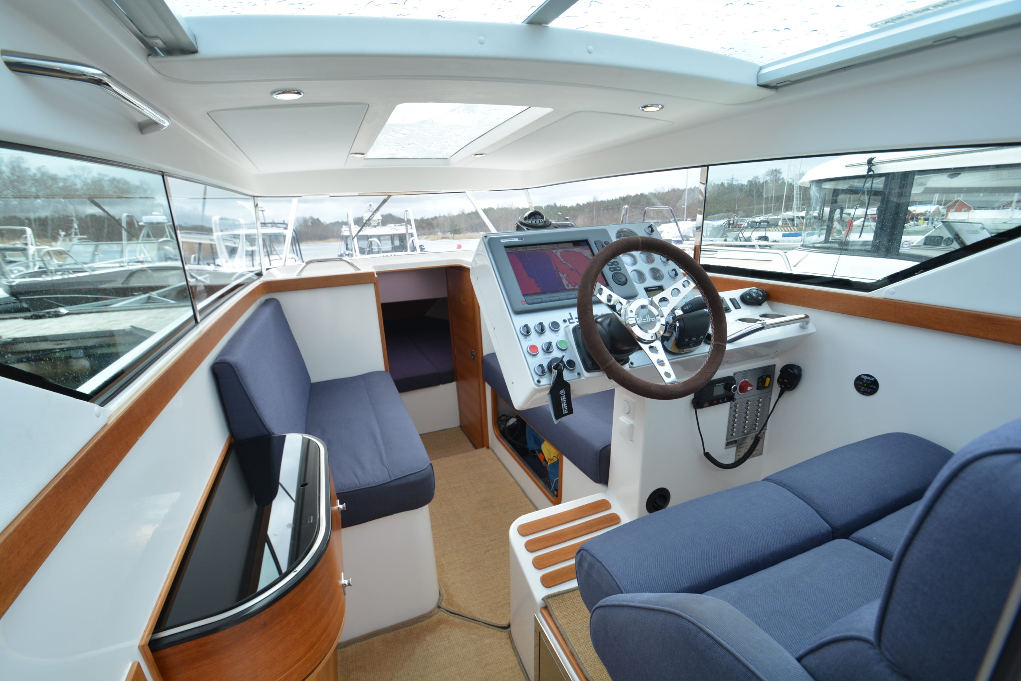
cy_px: 340
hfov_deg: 100.4
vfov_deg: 77.3
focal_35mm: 15
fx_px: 425
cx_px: 510
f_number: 6.3
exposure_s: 1/160
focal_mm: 10
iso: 200
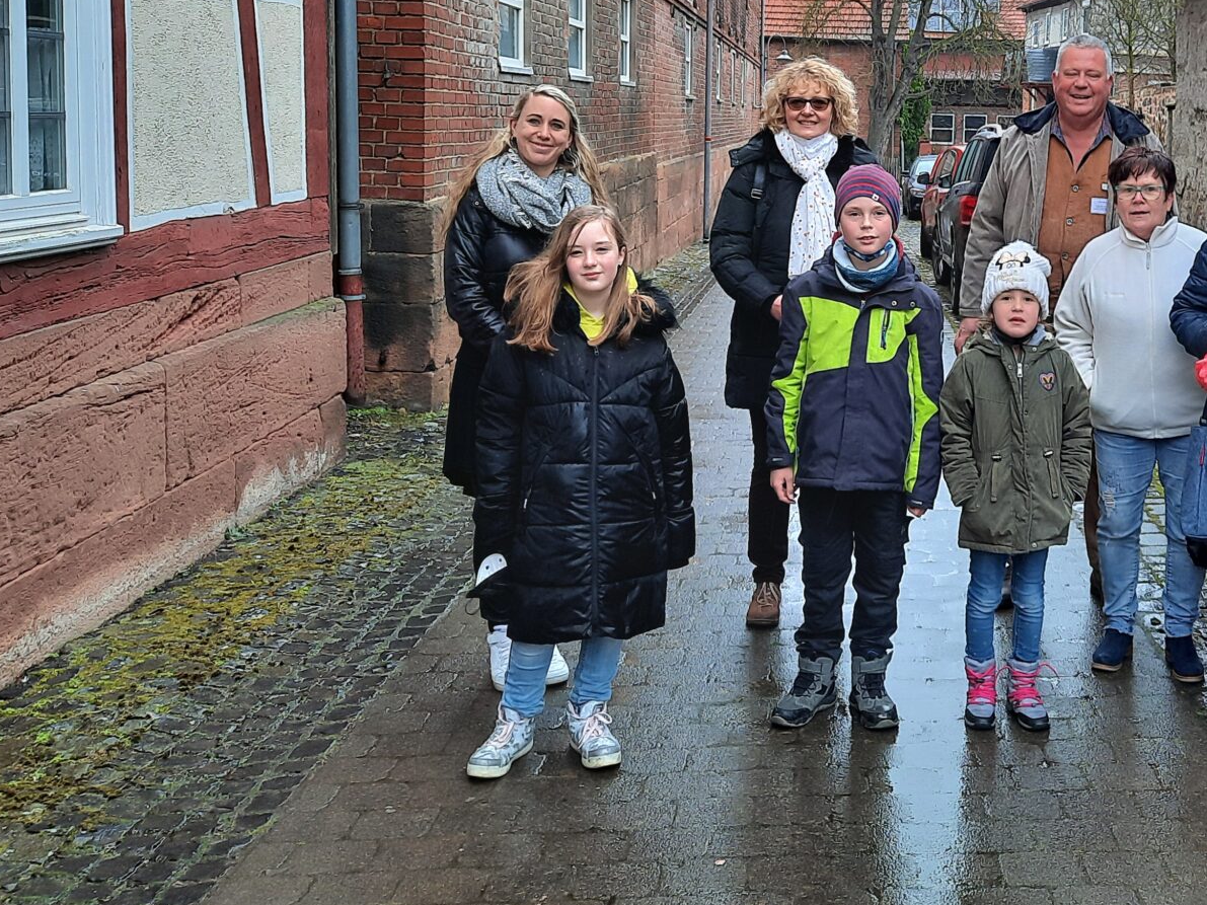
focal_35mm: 43
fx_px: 1499
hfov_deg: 42.3
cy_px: 231
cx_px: 932
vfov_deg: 33.0
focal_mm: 4.6
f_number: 2
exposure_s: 1/100
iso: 40
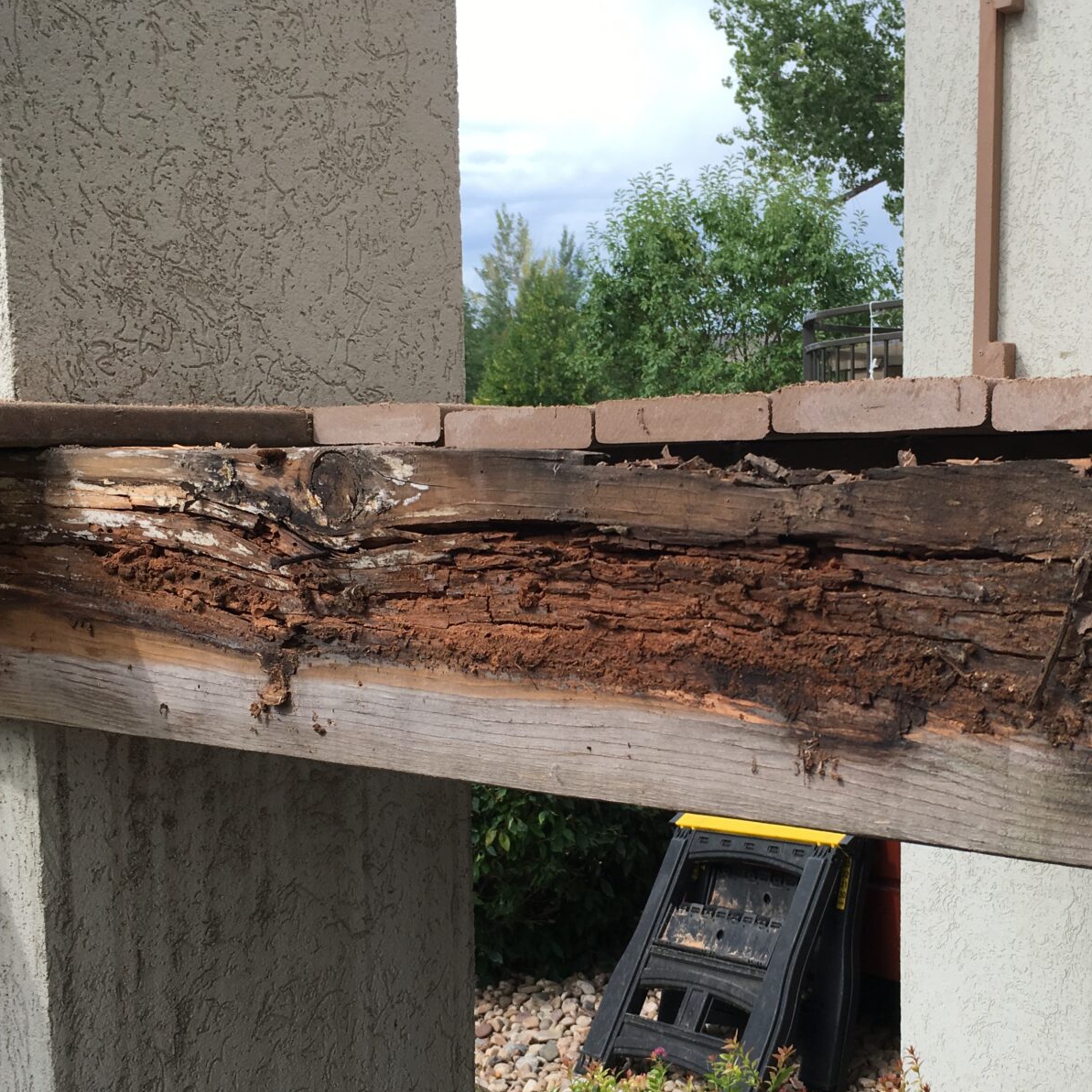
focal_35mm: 44
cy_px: 643
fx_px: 1570
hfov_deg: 38.1
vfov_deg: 38.2
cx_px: 694
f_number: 2.2
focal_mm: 4.15
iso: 25
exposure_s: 1/657
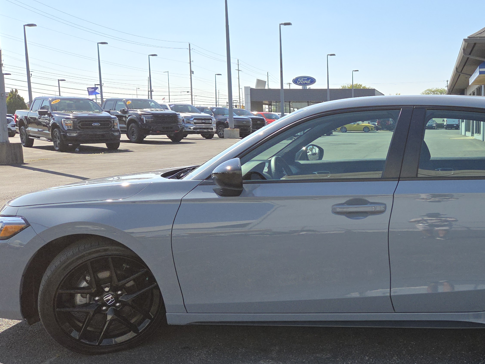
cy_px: 197
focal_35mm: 41
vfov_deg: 35.1
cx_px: 386
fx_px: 574
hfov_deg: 43.7
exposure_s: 1/3882
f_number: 1.8
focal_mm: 5.4
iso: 80
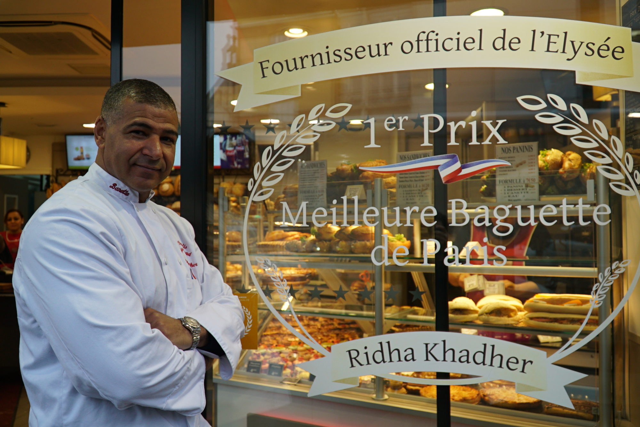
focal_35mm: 30
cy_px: 214
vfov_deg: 43.6
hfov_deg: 61.9
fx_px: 533
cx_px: 320
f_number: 4
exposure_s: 1/160
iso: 320
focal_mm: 20
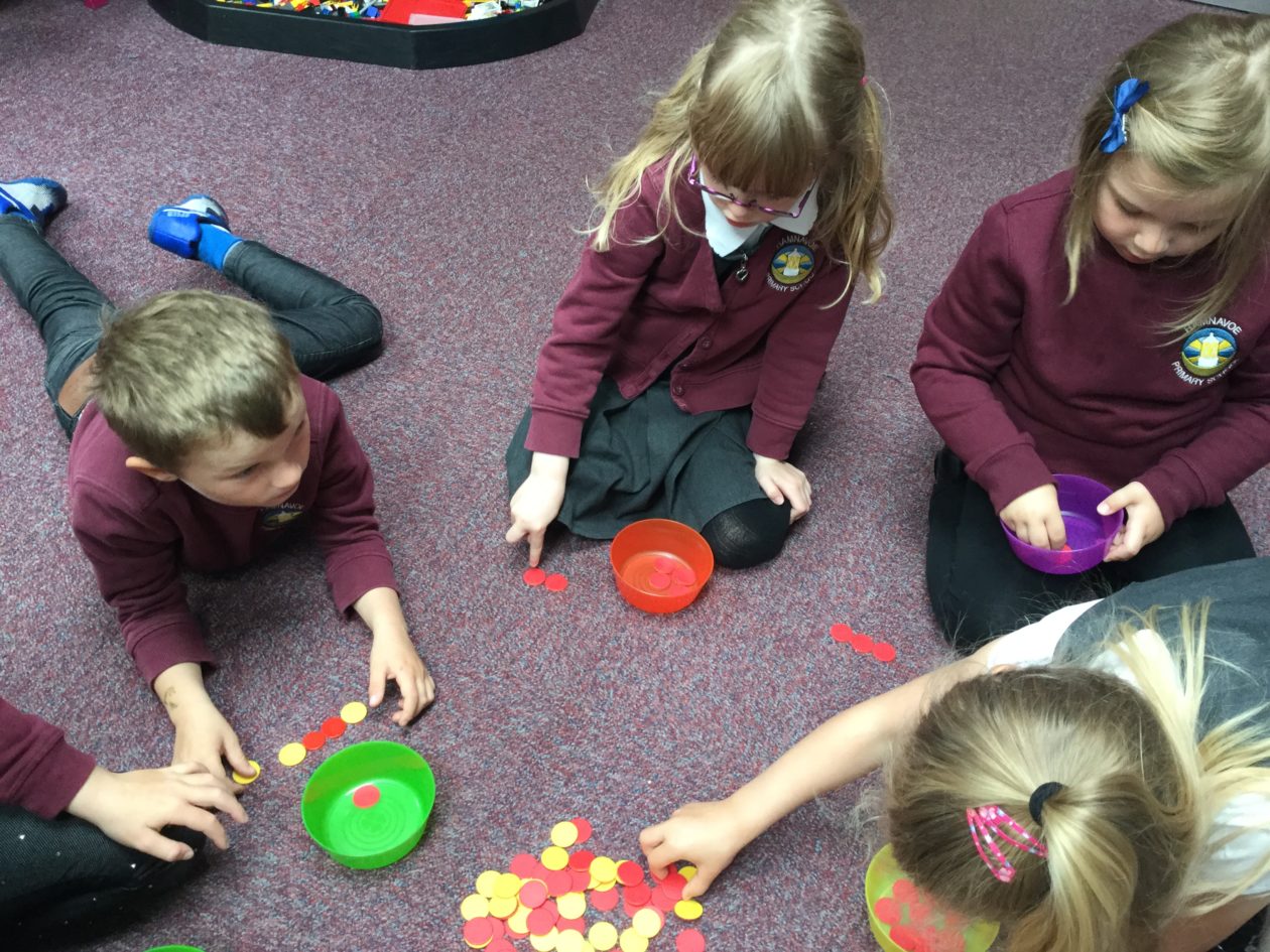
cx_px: 635
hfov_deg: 58.4
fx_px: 1137
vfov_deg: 45.4
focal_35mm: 31
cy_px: 476
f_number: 2.4
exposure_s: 1/33
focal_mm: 3.3
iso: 100
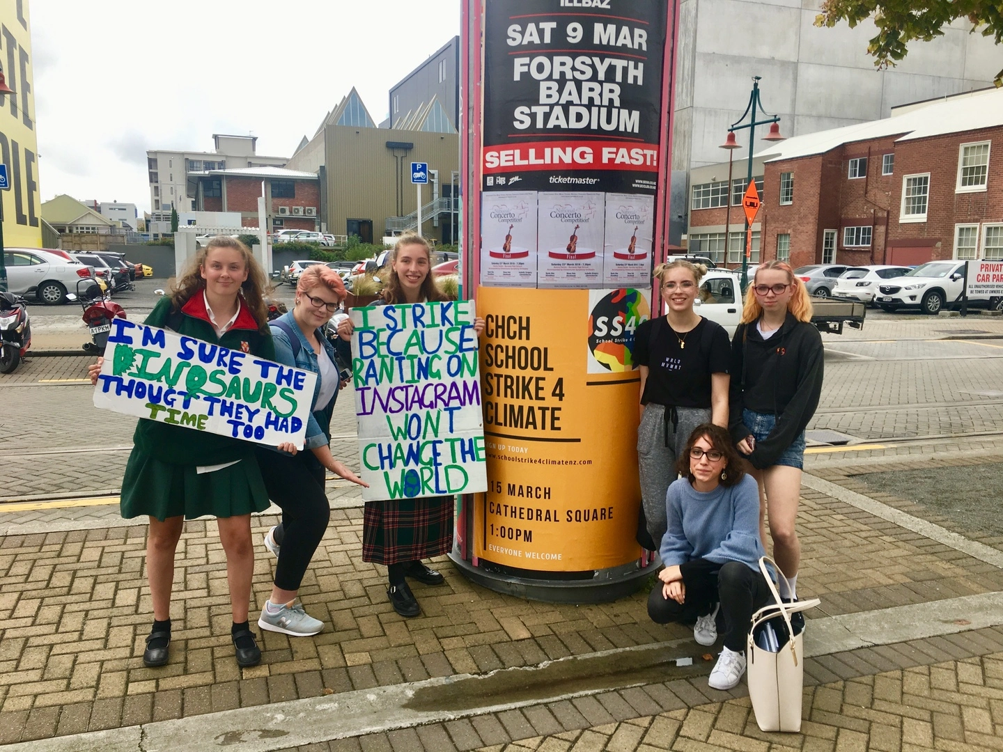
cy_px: 376
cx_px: 502
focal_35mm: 29
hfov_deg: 61.7
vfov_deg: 48.2
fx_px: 840
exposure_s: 1/894
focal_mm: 4.15
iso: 25
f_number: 2.2
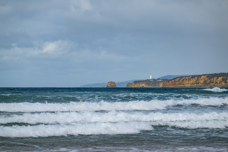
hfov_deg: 10.3
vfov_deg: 6.9
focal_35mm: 200
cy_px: 76
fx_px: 1267
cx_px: 114
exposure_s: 1/1600
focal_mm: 200
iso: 100
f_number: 5
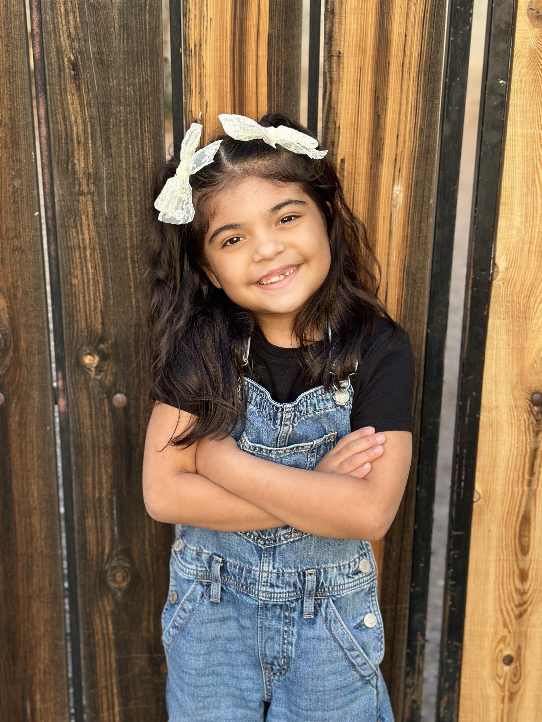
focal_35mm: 48
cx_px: 271
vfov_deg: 39.7
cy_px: 361
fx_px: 1002
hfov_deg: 30.3
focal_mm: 6.86
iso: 64
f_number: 1.78
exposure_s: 1/156
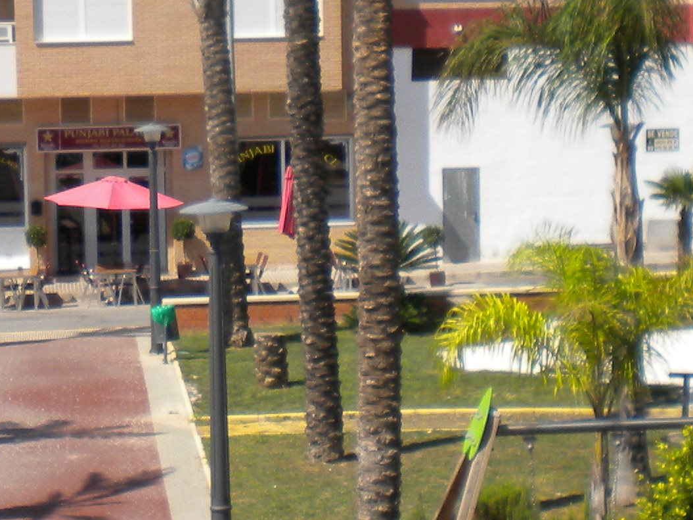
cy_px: 326
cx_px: 90
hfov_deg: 16.1
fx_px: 2422
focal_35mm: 121
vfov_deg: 12.2
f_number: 4.6
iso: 80
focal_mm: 6.3
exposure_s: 1/942
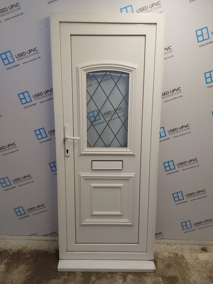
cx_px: 106
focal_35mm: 28
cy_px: 142
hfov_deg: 49.7
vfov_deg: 63.4
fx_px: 230
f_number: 1.9
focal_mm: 2.91
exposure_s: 1/100
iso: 64
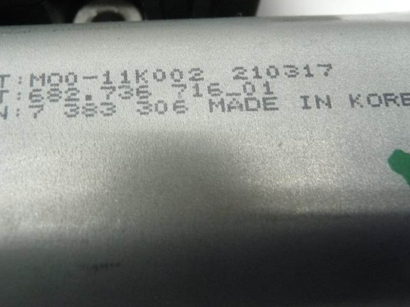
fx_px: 438
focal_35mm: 37
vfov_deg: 38.6
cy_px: 131
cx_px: 190
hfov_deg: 50.1
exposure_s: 1/25
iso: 400
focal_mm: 4.7
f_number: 3.3
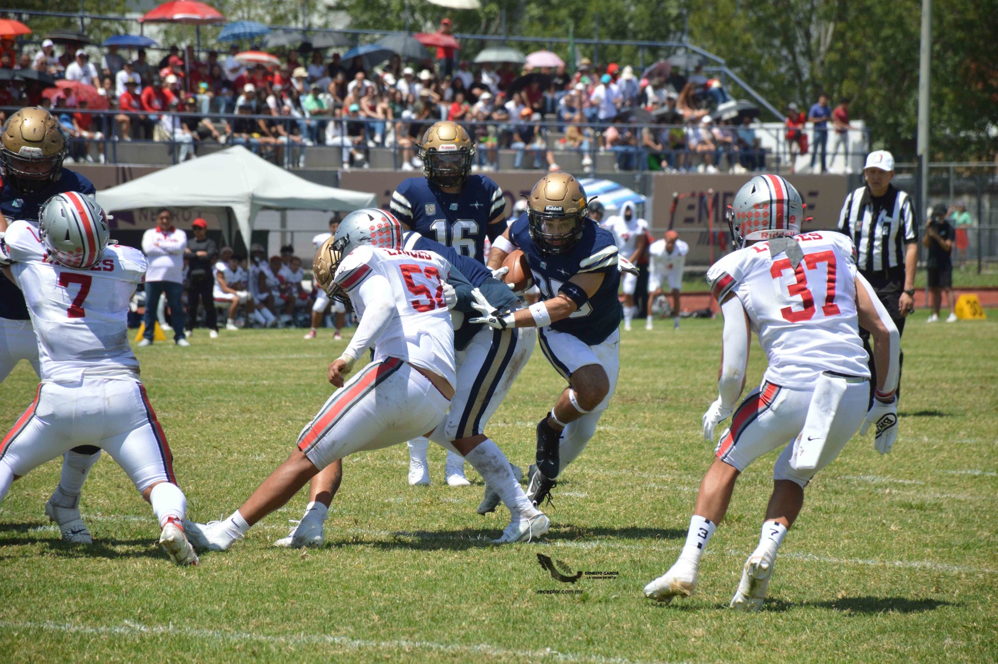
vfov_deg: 6.5
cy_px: 332
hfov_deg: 9.8
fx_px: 5817
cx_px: 499
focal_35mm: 210
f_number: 5.6
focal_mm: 140
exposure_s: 1/1600
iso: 400
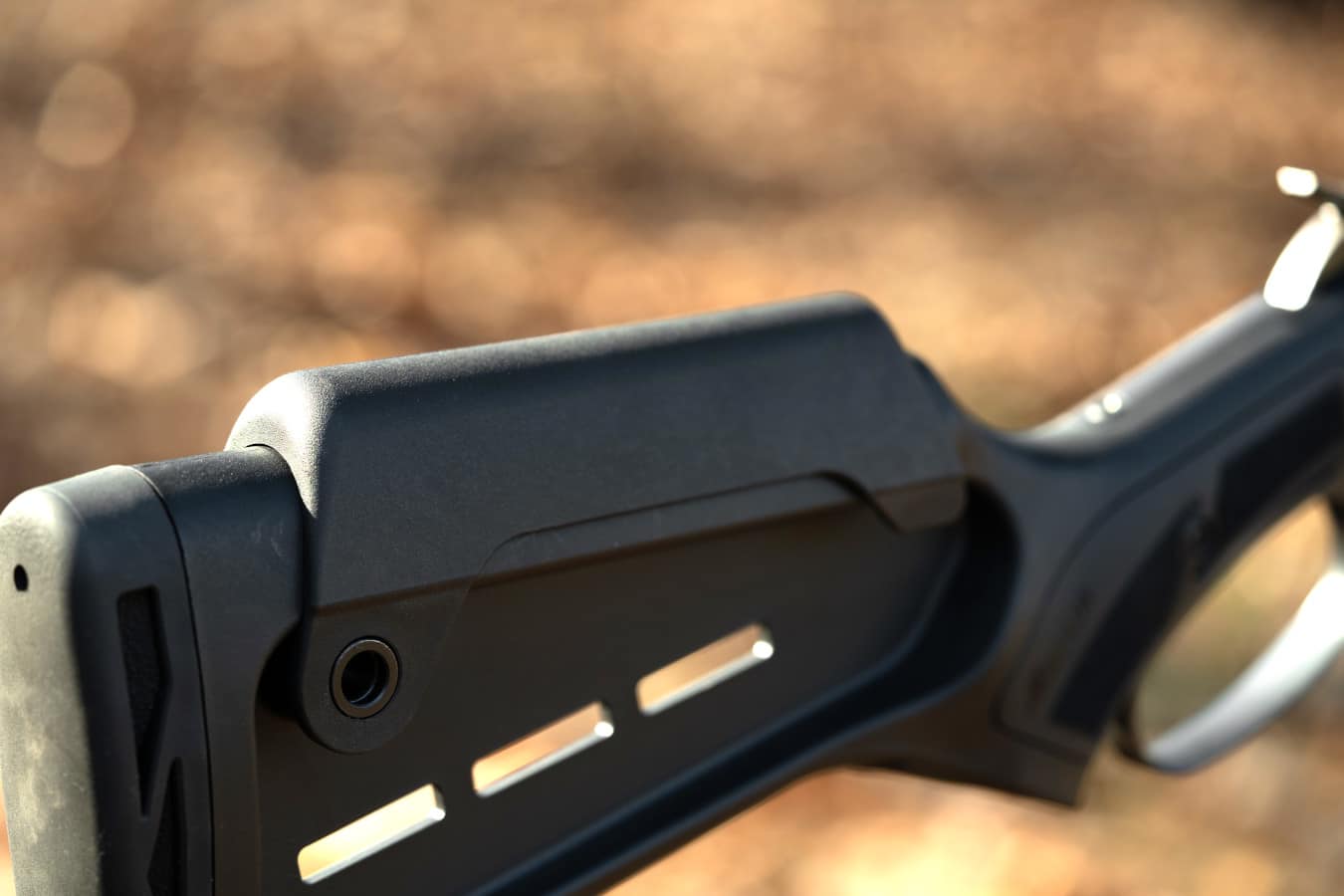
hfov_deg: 22.6
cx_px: 672
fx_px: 3360
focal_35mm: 90
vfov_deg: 15.2
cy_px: 448
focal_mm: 90
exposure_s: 1/60
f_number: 4.5
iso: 200
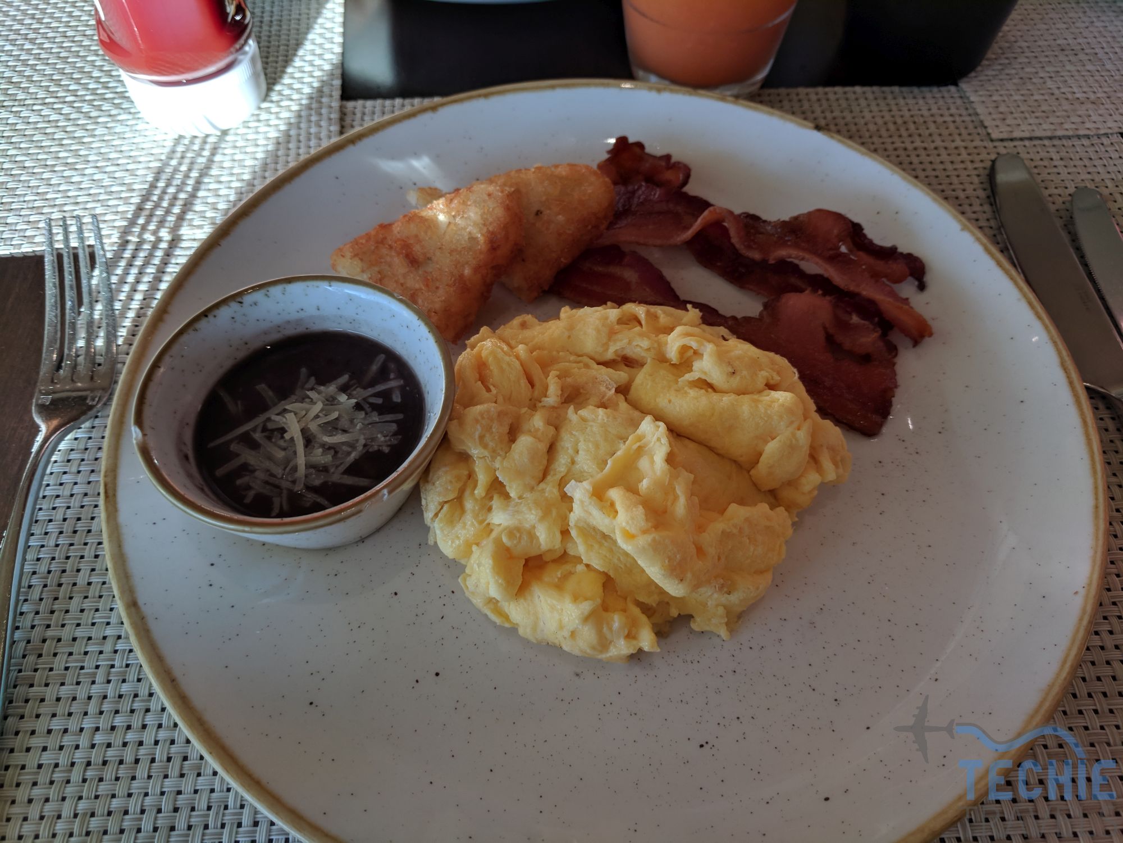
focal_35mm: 26
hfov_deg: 67.3
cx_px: 562
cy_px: 422
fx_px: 843
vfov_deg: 53.1
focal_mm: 4.67
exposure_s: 1/551
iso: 62
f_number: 2
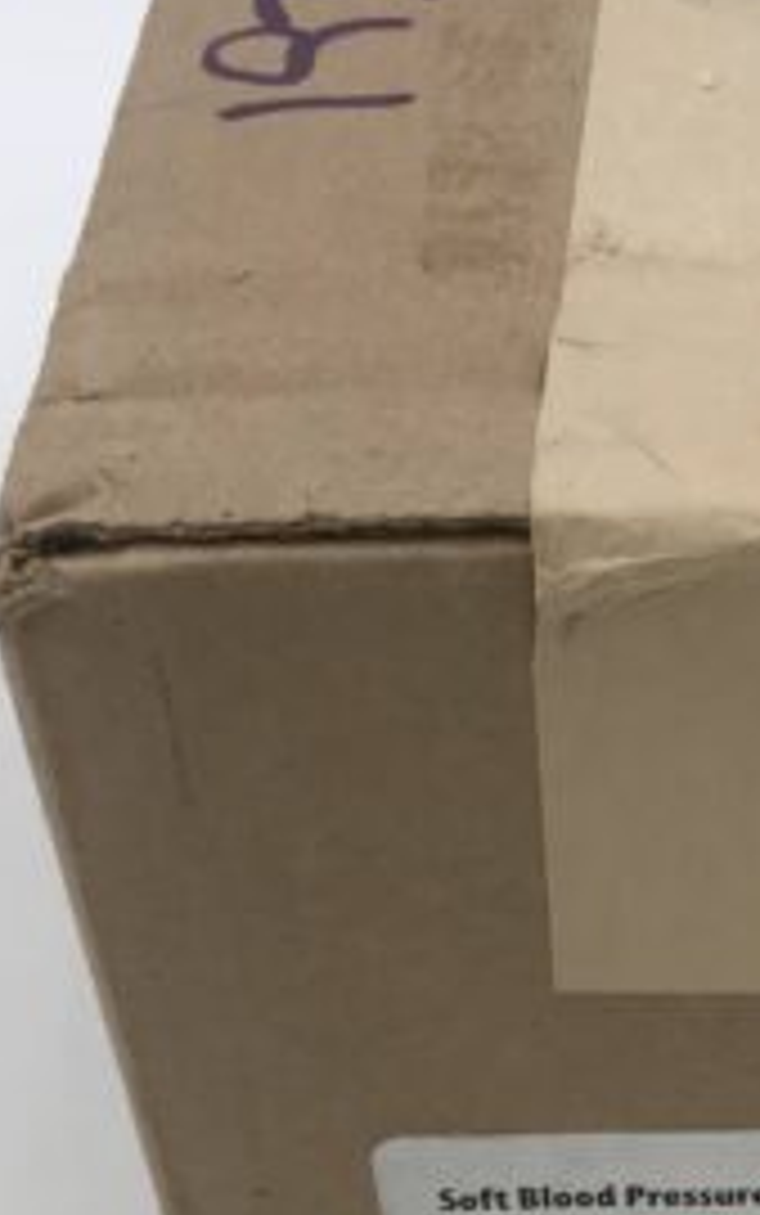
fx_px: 2913
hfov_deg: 14.3
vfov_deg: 23.1
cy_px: 1022
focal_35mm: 88
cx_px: 944
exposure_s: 1/120
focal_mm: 3.99
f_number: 1.8
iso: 32
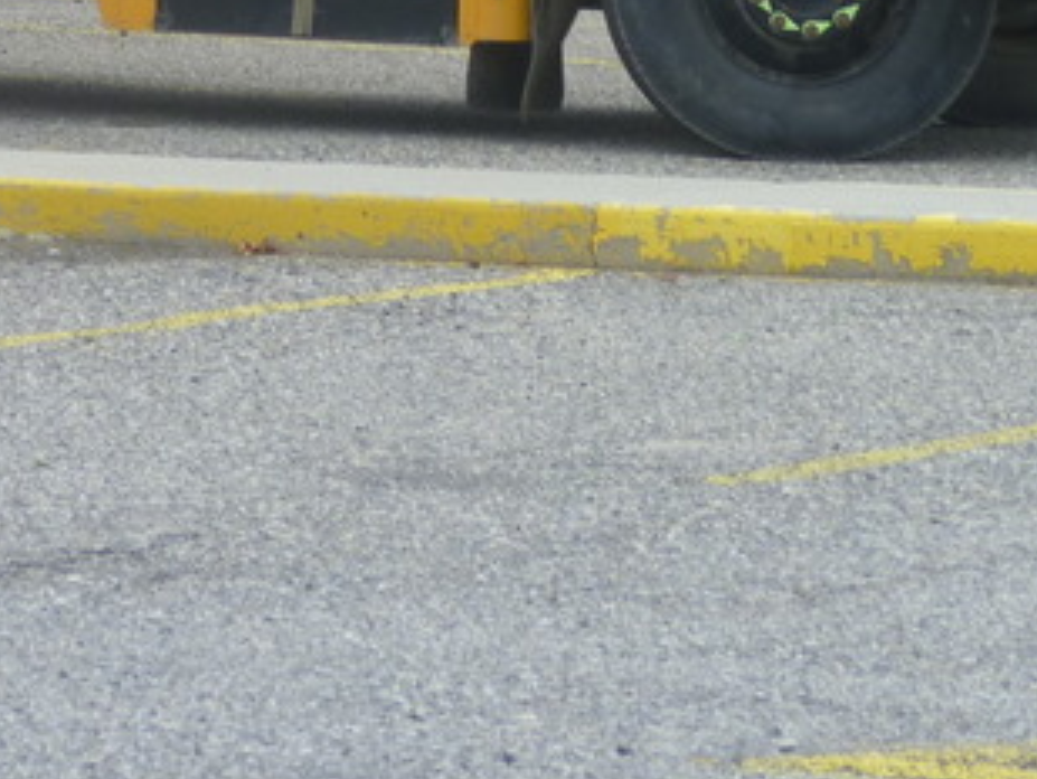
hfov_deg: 5.8
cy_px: -450
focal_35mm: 340
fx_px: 10189
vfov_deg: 4.3
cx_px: -195
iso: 80
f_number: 5.2
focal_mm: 18.8
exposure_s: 1/60
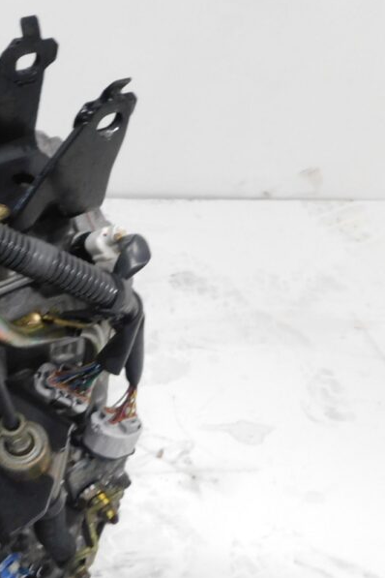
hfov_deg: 29.2
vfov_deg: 47.0
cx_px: -48
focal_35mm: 41
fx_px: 658
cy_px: 359
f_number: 3
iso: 400
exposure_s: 1/10
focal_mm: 4
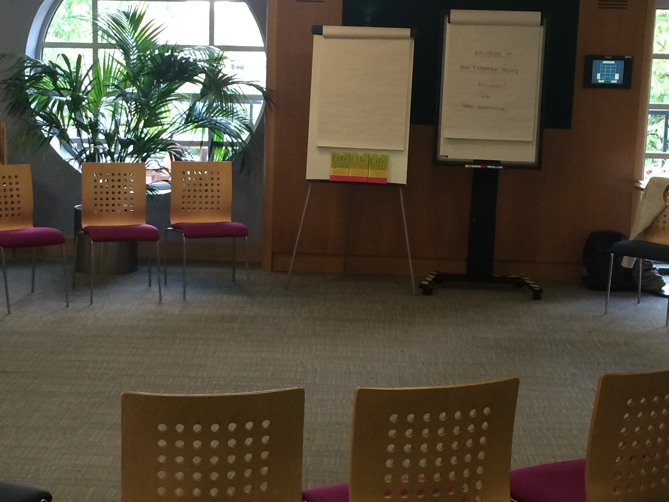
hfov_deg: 28.5
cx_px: 299
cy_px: 255
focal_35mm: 68
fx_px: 1314
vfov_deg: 21.6
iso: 100
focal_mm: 4.12
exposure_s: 1/30
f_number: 2.2
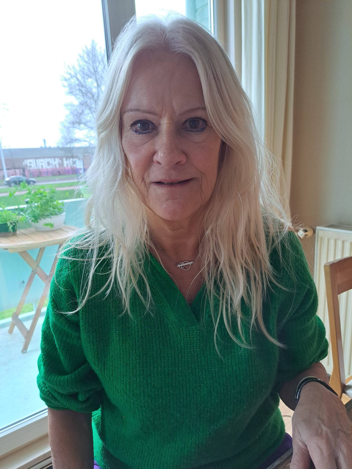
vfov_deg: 71.6
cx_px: 176
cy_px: 234
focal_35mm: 24
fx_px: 325
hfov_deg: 56.8
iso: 125
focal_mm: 5.23
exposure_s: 1/50
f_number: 1.8
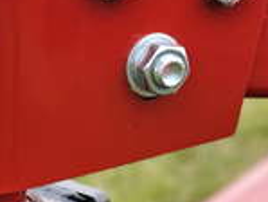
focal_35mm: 99
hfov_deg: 19.4
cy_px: 422
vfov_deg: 12.8
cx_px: 13
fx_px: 767
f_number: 1.8
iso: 32
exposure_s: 1/120
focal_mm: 5.4
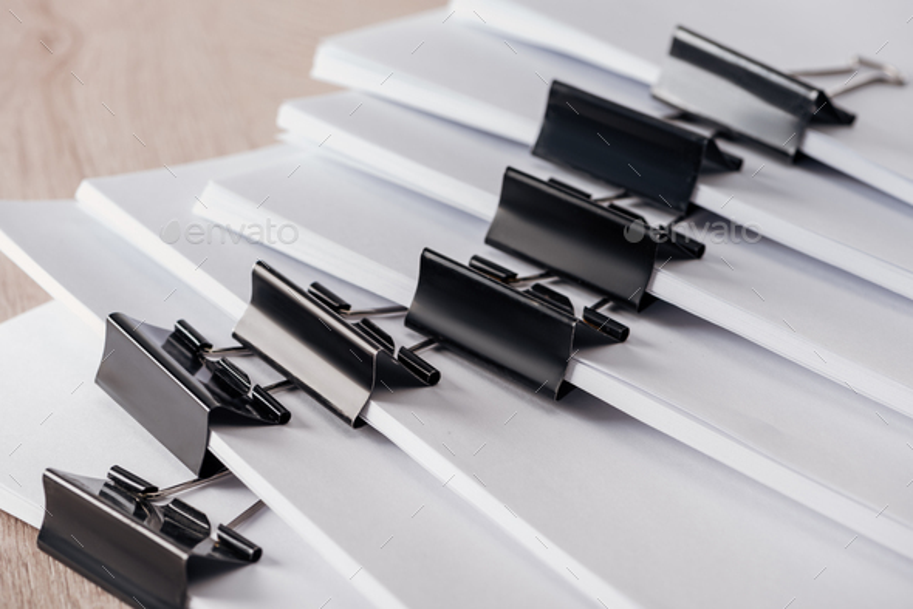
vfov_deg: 13.1
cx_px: 456
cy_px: 304
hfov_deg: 19.4
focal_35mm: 105
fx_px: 2664
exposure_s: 1/160
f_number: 9
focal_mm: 105
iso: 125
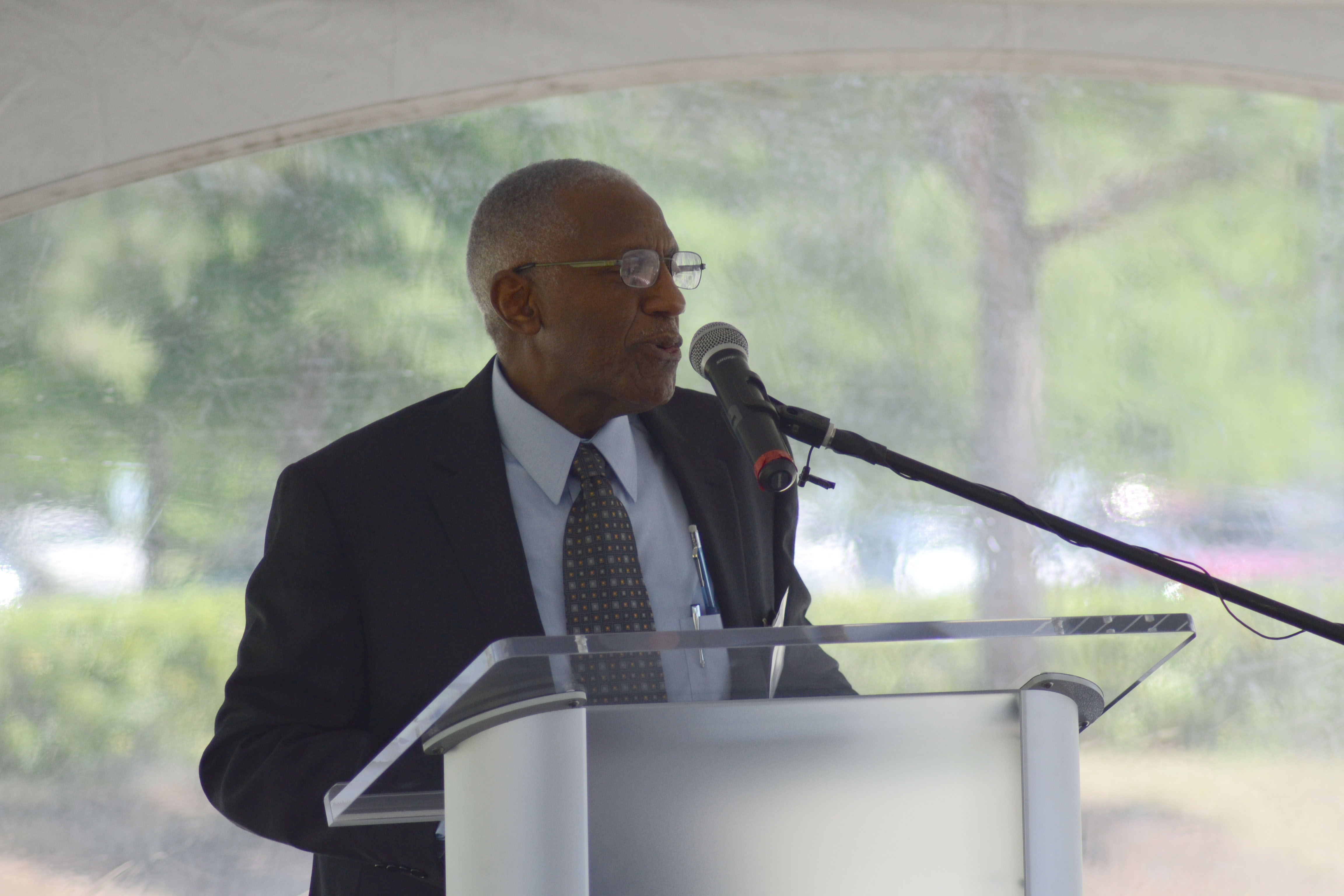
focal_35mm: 202
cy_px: 448
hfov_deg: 10.2
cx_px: 672
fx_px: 7559
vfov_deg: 6.8
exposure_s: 1/800
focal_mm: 135
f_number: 4.2
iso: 400
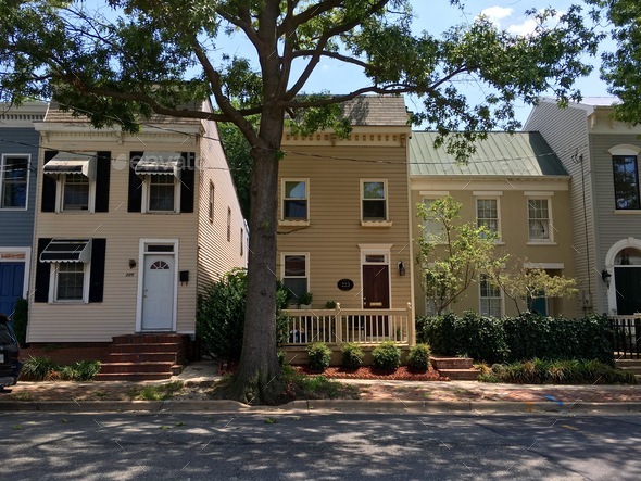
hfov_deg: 61.6
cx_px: 320
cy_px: 240
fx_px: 537
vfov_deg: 48.3
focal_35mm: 29
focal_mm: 4.15
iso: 25
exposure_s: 1/663
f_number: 2.2
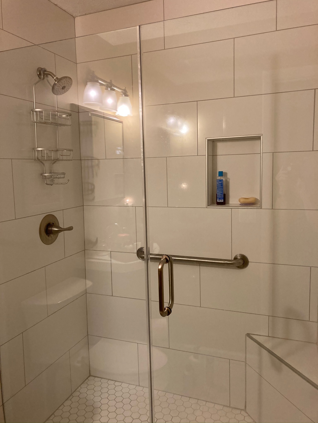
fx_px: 343
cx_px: 159
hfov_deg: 49.7
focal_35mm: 28
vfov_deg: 63.4
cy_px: 212
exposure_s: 1/60
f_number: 1.8
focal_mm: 3.99
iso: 160
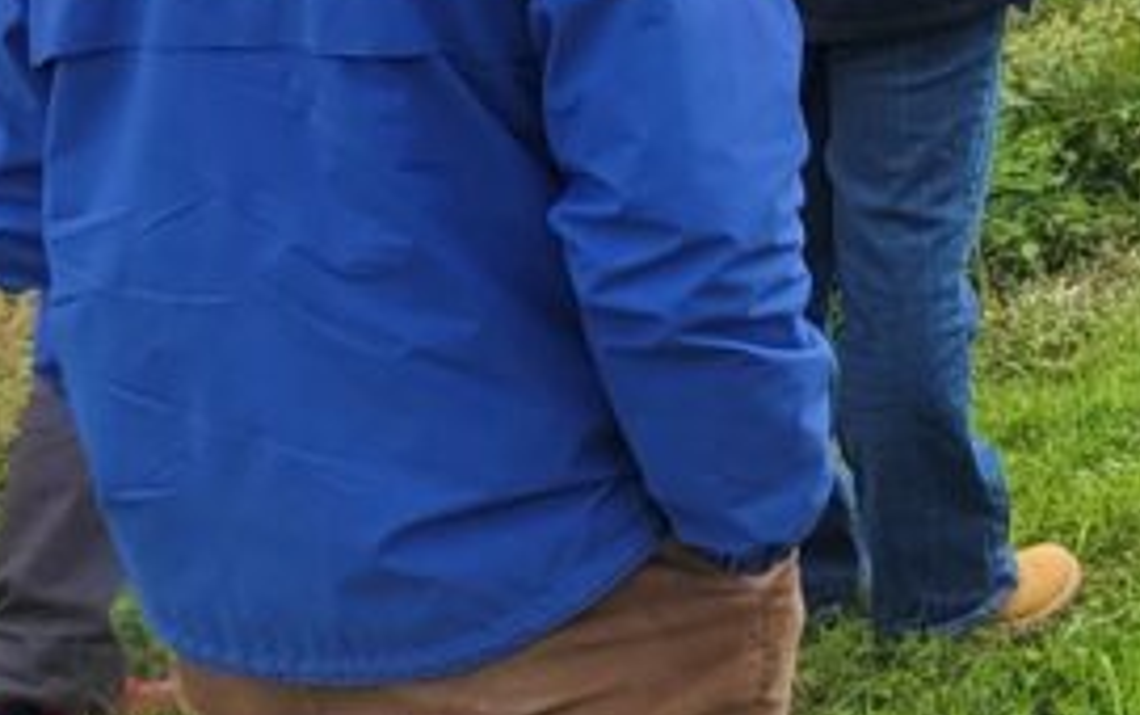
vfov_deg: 8.1
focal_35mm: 156
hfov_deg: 11.3
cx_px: 2701
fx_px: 4852
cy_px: -669
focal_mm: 5.4
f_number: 1.8
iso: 40
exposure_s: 1/1105
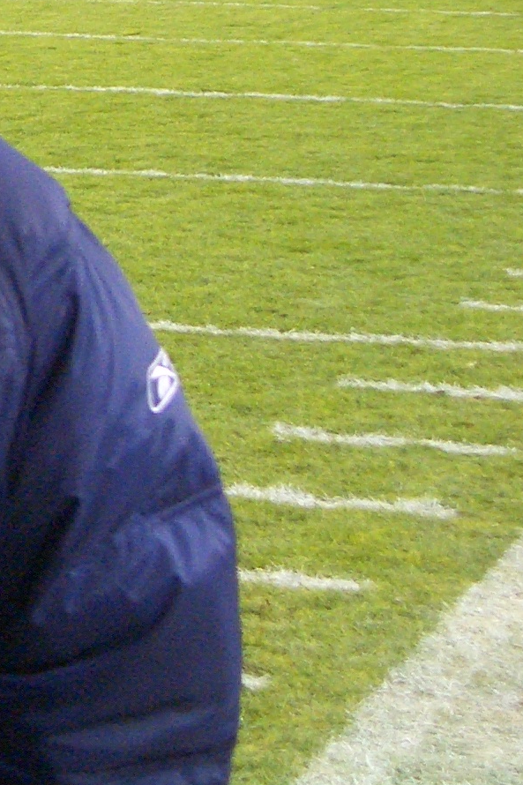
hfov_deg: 7.9
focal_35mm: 167
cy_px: 60
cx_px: -441
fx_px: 3640
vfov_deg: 12.2
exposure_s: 1/80
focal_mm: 10.2
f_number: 3.5
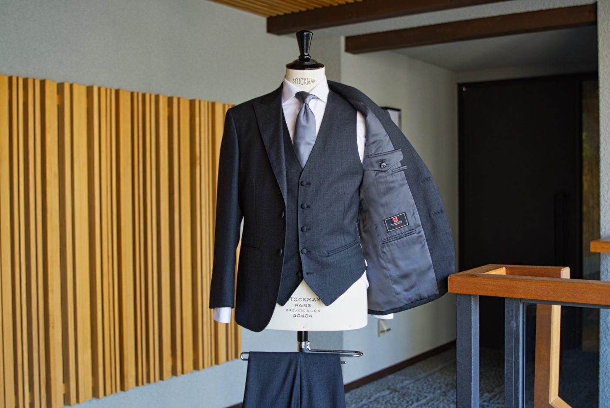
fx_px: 712
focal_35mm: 42
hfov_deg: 46.4
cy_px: 204
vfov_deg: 31.9
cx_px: 305
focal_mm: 28
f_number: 2.8
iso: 160
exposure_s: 1/50
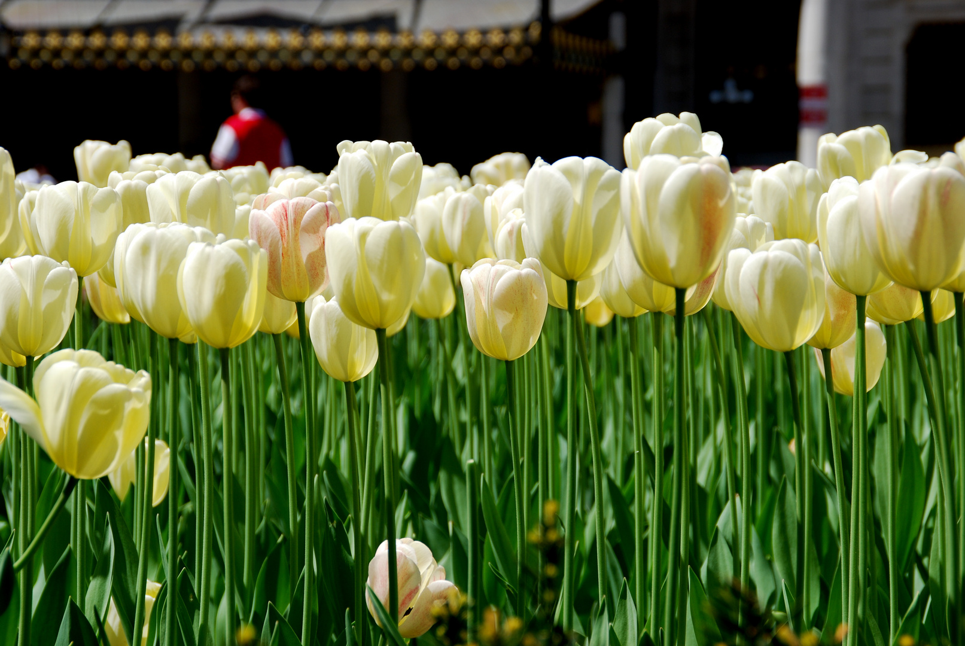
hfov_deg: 17.0
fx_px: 3221
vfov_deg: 11.5
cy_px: 323
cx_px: 482
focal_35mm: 120
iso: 100
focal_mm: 80
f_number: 10
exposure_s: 1/250
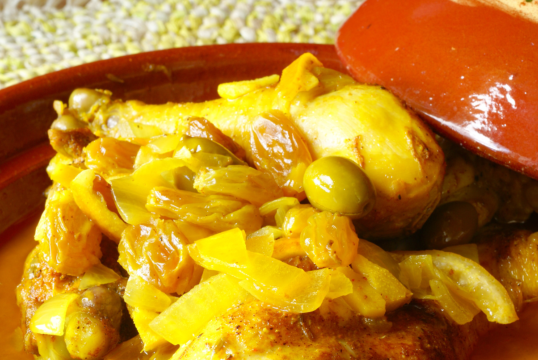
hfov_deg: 19.4
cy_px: 242
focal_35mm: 105
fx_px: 1571
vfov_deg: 13.1
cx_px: 341
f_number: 16
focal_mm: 50
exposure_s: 1/1.25
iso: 100
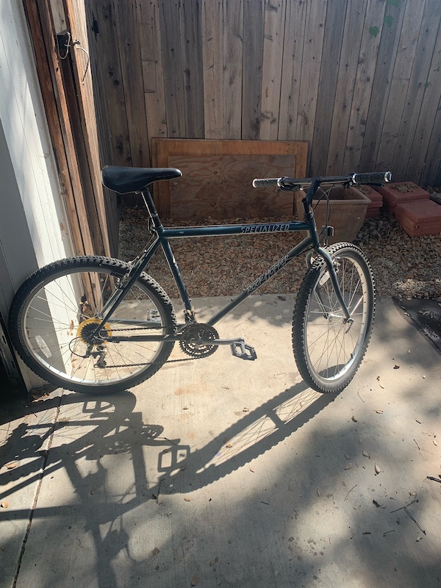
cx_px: 220
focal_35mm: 26
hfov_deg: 53.1
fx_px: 442
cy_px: 294
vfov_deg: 67.3
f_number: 1.8
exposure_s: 1/911
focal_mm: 4.25
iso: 25
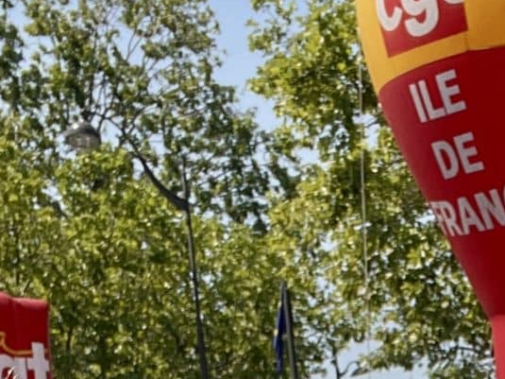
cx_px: 476
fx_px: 1604
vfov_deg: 11.9
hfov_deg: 17.6
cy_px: 780
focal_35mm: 110
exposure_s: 1/397
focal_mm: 2.71
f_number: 2.2
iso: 25
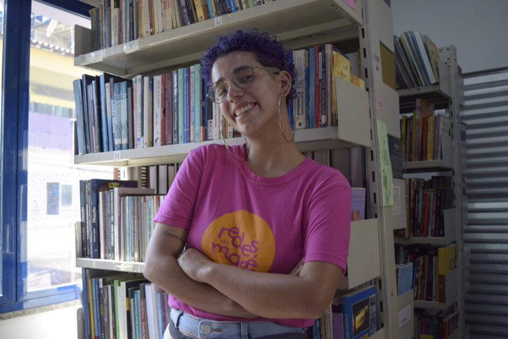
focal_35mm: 36
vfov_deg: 36.9
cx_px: 254
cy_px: 170
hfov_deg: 53.1
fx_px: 508
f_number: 4
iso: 100
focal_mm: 24
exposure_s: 1/60
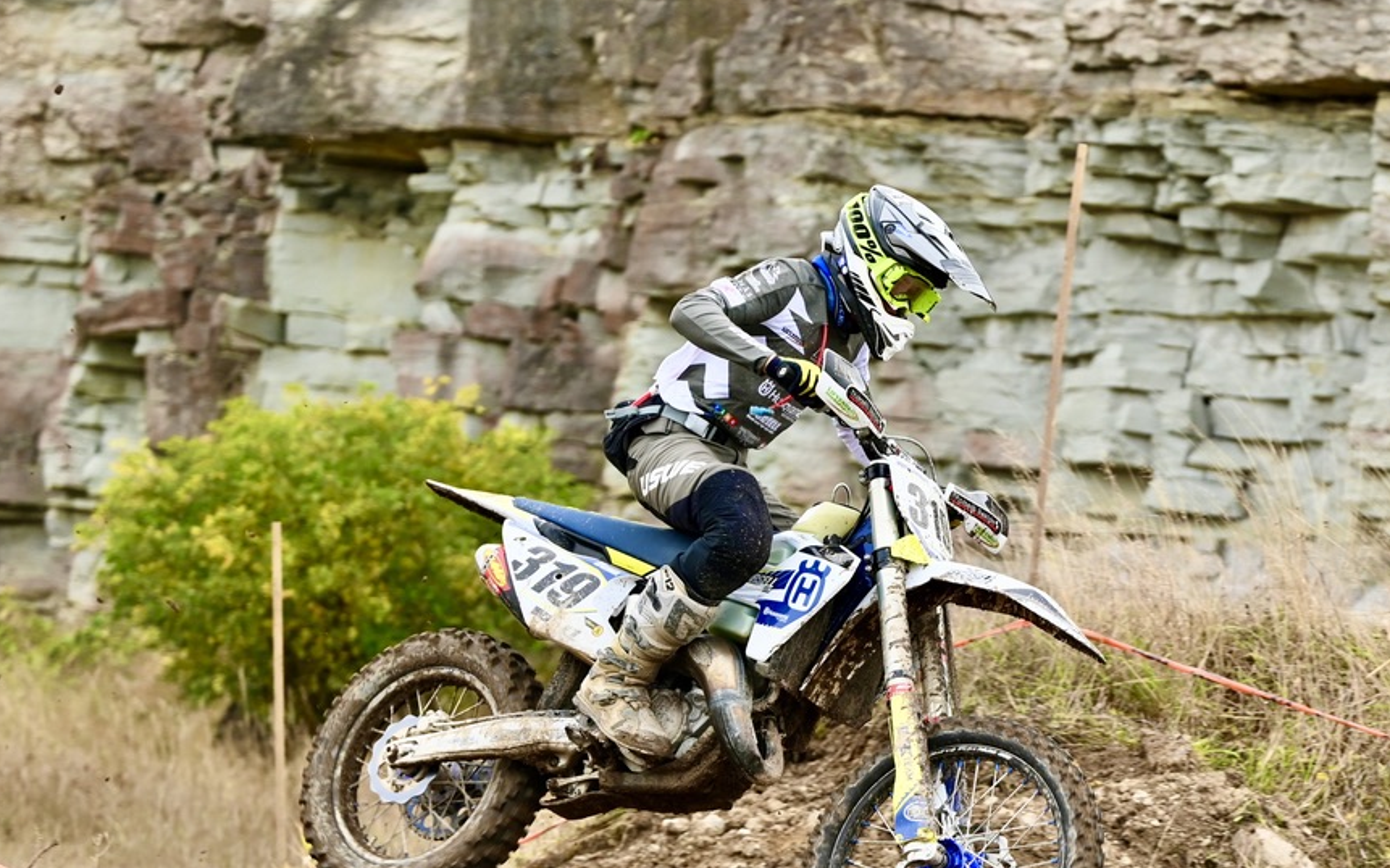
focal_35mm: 90
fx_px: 3409
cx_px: 818
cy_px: 549
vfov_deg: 14.5
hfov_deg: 23.0
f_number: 2.8
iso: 500
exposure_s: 1/1000
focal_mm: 70
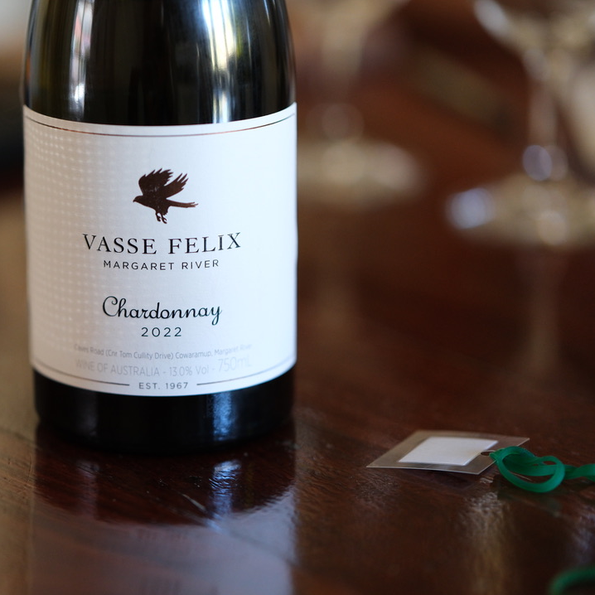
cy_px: 299
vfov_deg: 16.1
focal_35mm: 108
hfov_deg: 16.1
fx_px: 2100
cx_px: 155
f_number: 1.4
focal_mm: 56
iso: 1250
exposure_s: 1/85
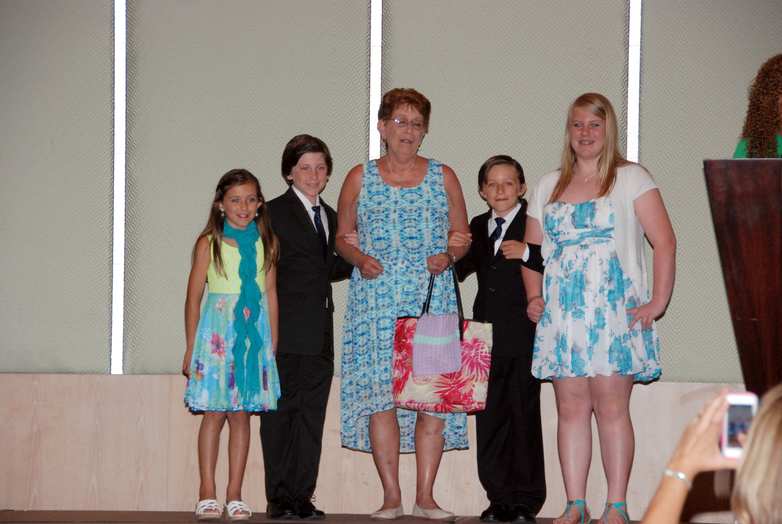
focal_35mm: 142
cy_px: 262
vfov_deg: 9.7
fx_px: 3099
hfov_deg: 14.4
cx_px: 391
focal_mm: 95
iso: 640
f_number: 6.3
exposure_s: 1/60
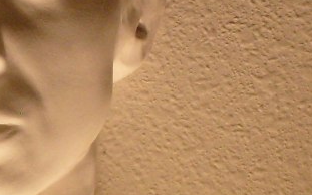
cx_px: -36
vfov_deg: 4.5
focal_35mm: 289
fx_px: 2456
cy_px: -25
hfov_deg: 7.2
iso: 200
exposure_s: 1/20
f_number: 4.9
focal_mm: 17.4
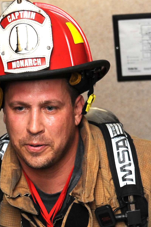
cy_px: 348
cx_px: 119
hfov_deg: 8.9
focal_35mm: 153
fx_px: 964
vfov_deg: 12.7
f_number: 4
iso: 500
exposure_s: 1/125
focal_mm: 44
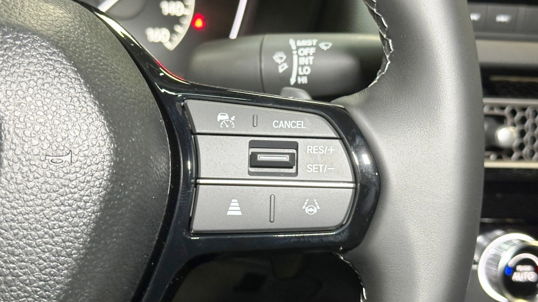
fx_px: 756
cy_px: 156
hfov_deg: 39.2
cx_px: 269
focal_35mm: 53
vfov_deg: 22.6
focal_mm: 6.86
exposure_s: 1/40
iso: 320
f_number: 1.78
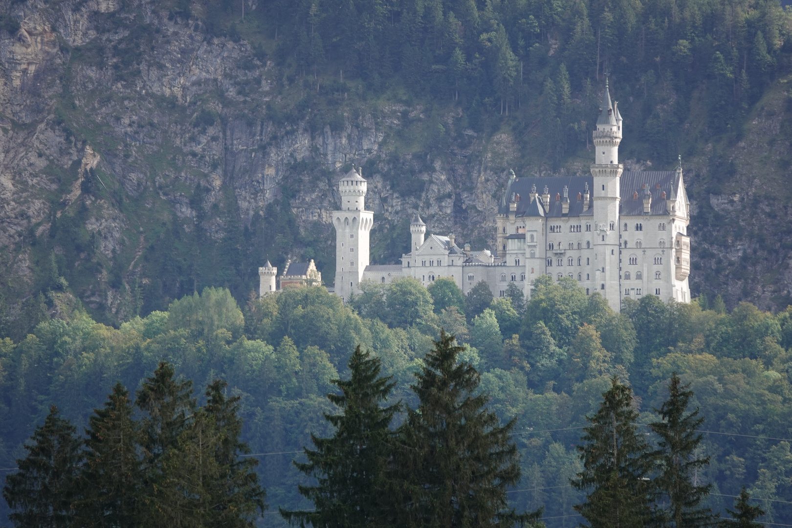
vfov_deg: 2.3
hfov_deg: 3.4
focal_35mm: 599
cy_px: 264
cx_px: 396
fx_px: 13177
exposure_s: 1/320
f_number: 4
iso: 100
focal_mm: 219.76
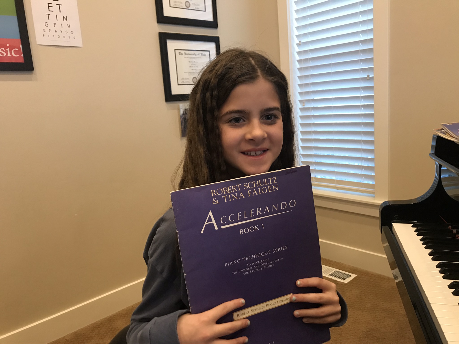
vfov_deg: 49.7
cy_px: 172
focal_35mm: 28
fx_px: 371
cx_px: 230
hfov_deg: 63.4
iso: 50
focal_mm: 3.99
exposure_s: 1/15
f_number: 1.8
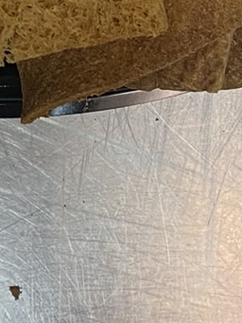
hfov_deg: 9.4
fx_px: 1453
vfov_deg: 11.0
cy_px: -411
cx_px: -9
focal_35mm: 156
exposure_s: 1/60
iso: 125
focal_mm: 4.25
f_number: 1.8
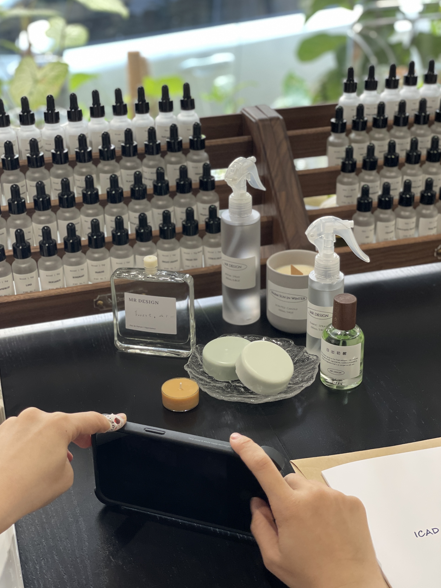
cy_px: 295
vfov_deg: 36.2
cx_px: 219
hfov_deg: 27.5
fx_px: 900
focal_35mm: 53
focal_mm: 6
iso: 160
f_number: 2
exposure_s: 1/60
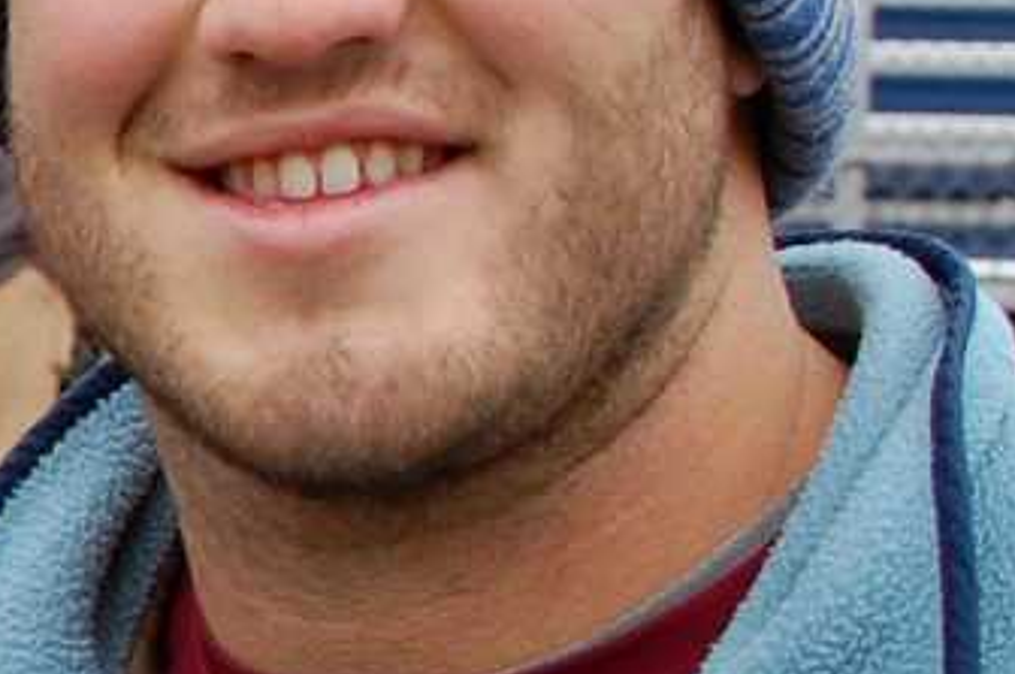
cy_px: 521
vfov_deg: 5.8
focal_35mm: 238
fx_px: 6701
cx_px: -1051
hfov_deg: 8.2
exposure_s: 1/125
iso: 400
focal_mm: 26
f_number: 5.6
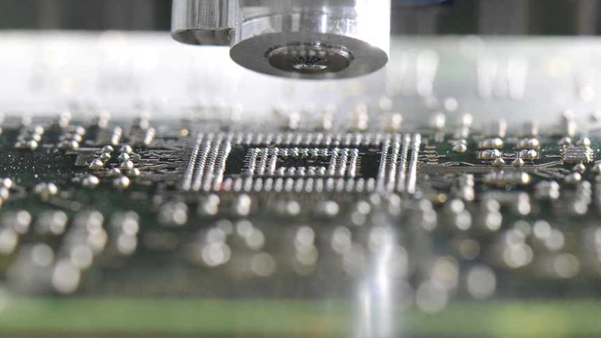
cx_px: 289
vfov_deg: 6.0
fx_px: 3219
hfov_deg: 10.7
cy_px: 19
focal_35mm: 202
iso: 250
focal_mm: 105
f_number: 11
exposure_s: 1/50
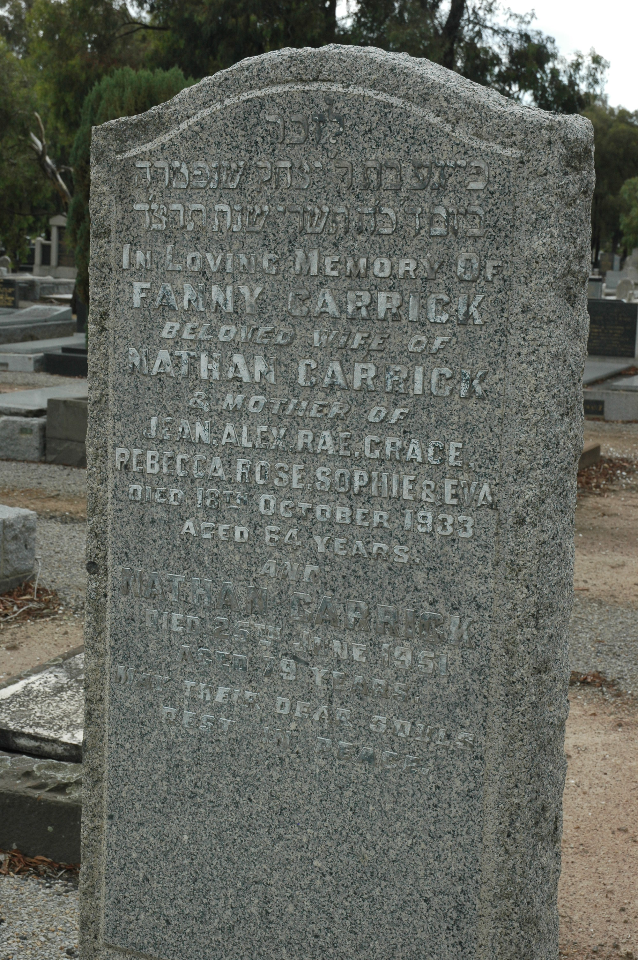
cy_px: 480
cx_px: 319
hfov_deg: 23.7
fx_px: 1518
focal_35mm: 57
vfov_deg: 35.1
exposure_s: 1/250
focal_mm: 38
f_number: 8
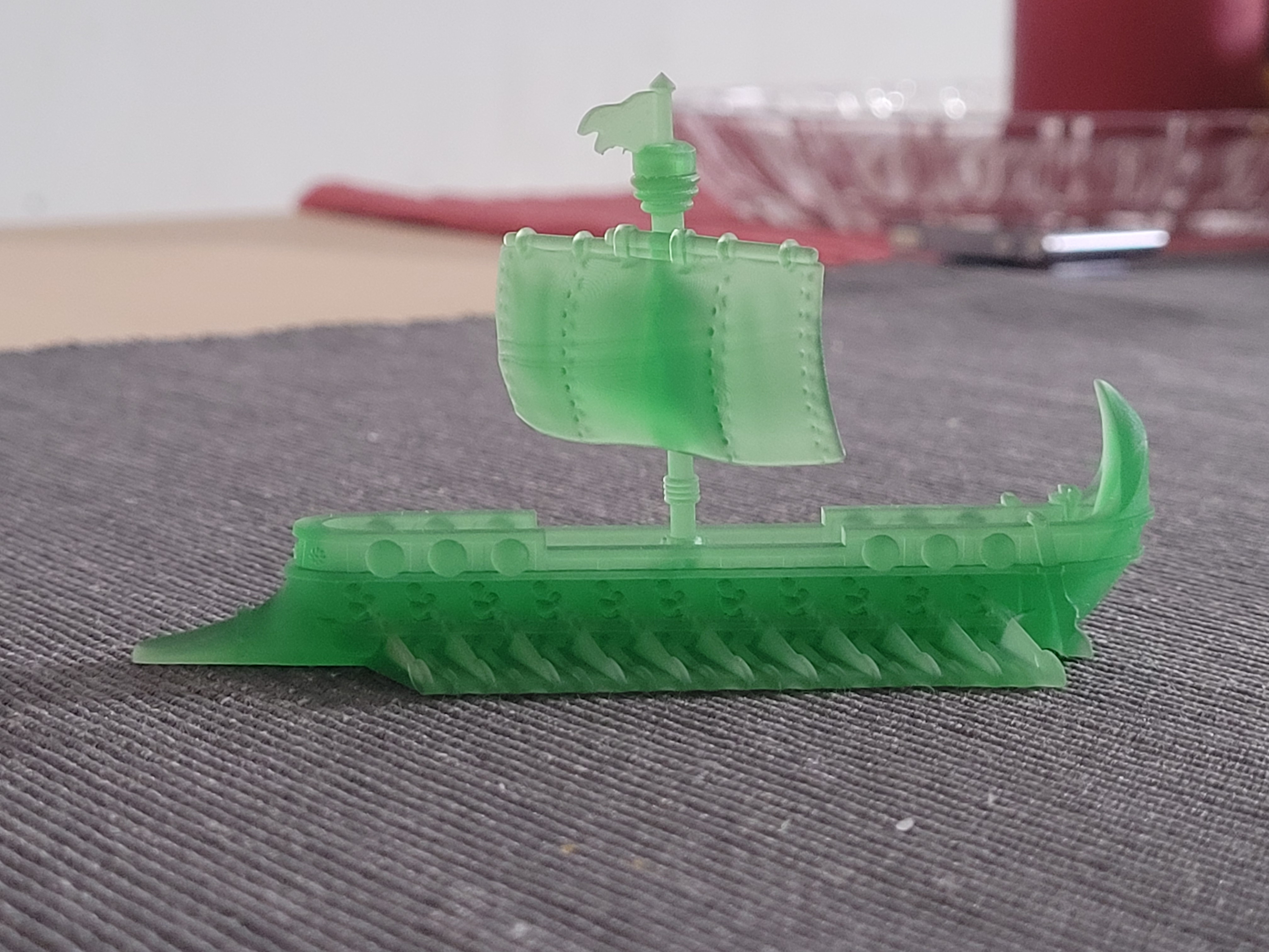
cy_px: 476
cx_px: 634
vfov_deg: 53.1
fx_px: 953
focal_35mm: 26
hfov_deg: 67.3
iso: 500
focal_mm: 5.4
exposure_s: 1/50
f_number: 1.8
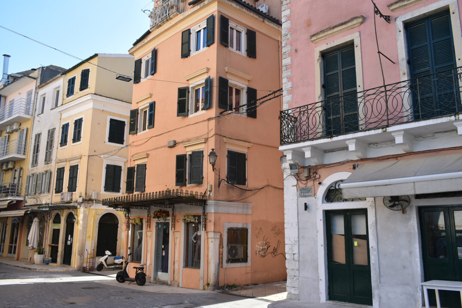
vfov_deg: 43.6
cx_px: 231
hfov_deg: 61.9
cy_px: 154
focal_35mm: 30
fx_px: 385
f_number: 8
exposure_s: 1/250
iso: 200
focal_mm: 20
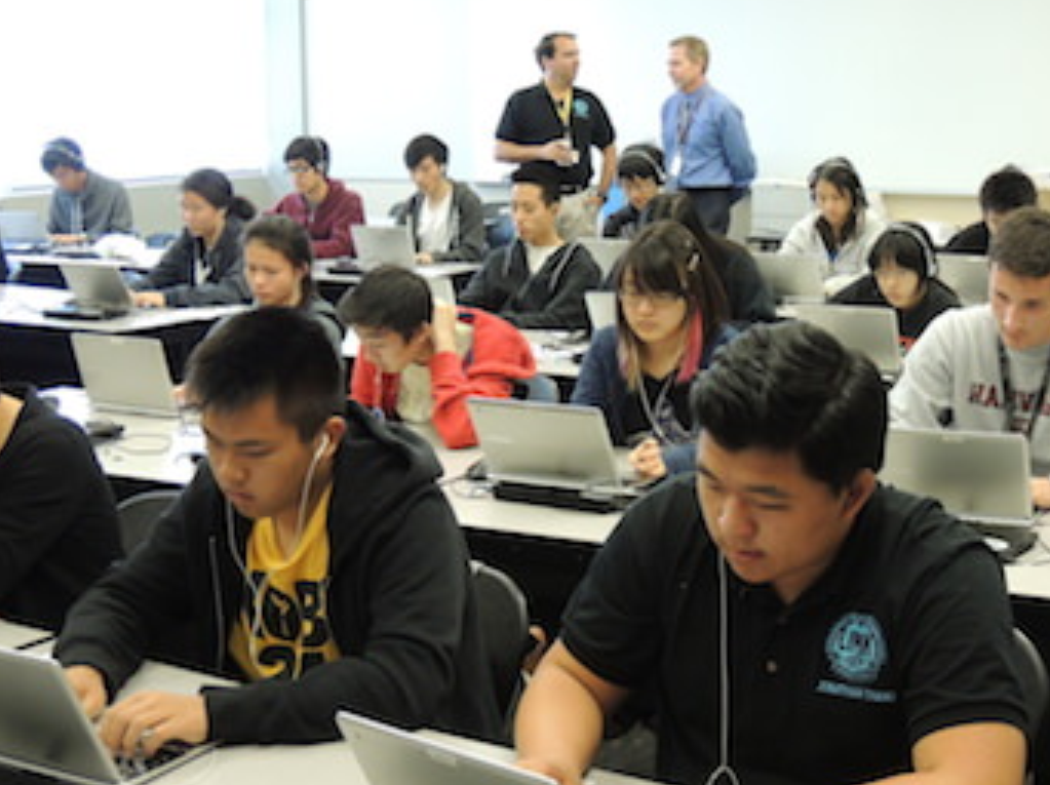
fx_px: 1667
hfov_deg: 35.0
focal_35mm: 55
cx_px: 565
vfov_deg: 26.5
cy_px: 359
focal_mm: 8.9
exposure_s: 1/20
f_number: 3.6
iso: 400
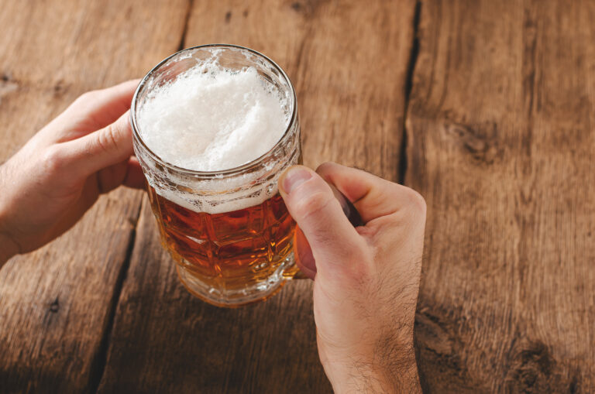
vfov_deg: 18.1
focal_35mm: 75
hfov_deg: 27.0
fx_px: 1237
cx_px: 298
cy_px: 197
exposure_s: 1/100
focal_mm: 50
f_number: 4
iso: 100
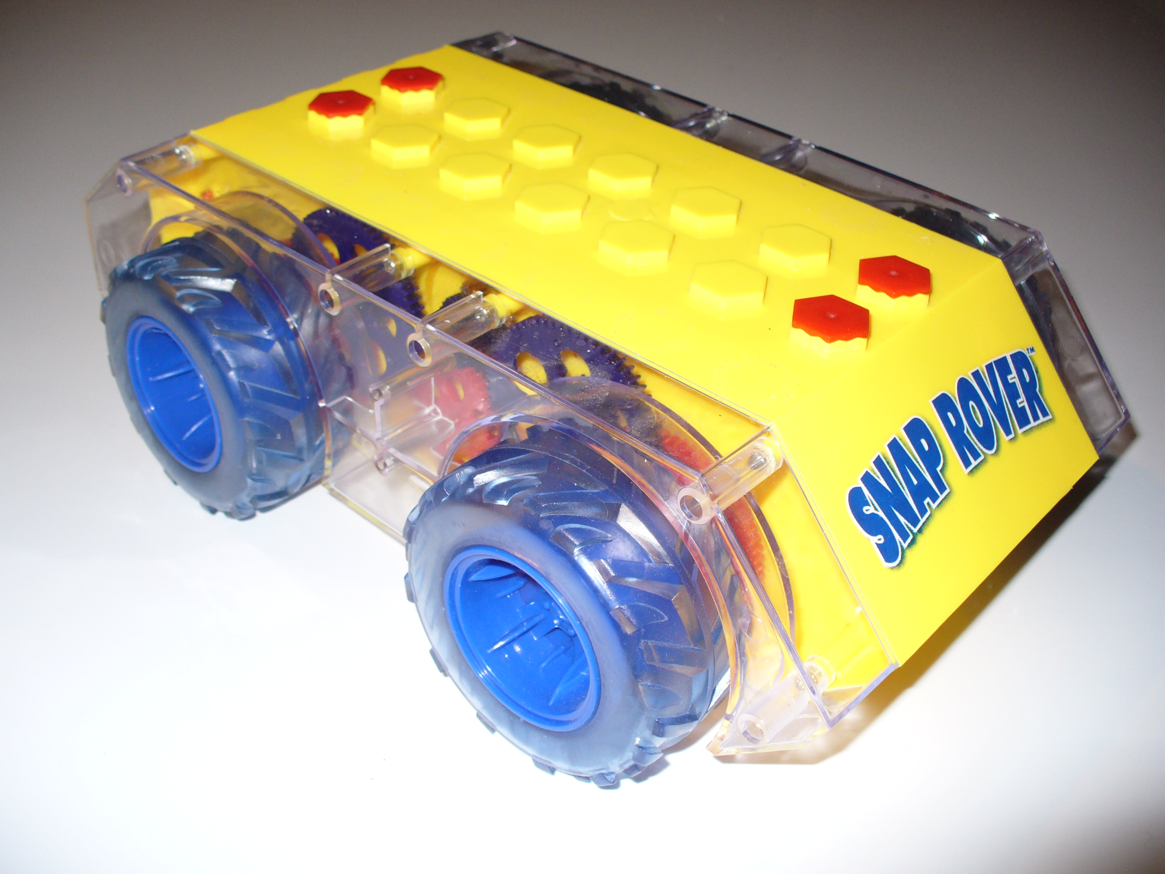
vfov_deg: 38.7
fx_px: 1245
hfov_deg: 50.1
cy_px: 437
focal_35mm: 37
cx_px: 582
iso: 100
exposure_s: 1/30
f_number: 2.8
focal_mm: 6.1
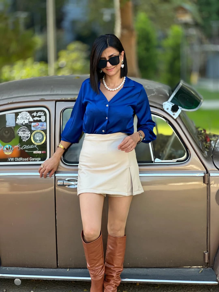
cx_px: 110
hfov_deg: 19.1
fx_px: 650
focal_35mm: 77
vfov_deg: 25.3
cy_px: 146
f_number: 2.8
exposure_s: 1/121
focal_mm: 9
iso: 32
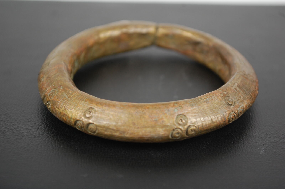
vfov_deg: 16.5
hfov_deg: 24.6
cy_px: 94
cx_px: 142
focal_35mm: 82
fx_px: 653
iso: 400
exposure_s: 1/125
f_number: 5.6
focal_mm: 55
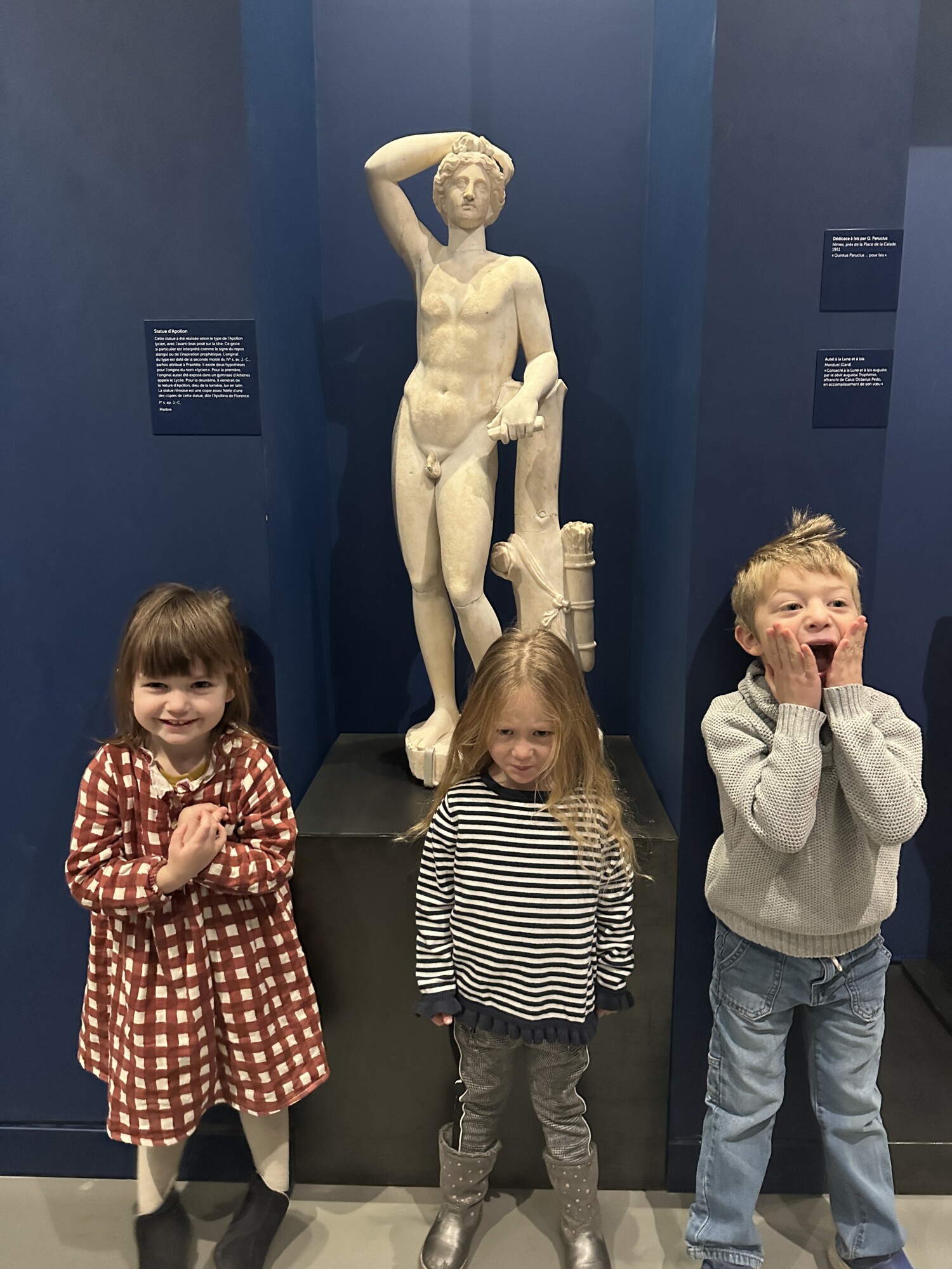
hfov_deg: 56.8
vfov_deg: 71.6
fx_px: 880
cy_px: 634
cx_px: 476
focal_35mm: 24
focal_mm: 6.86
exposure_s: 1/37
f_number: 1.78
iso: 1000
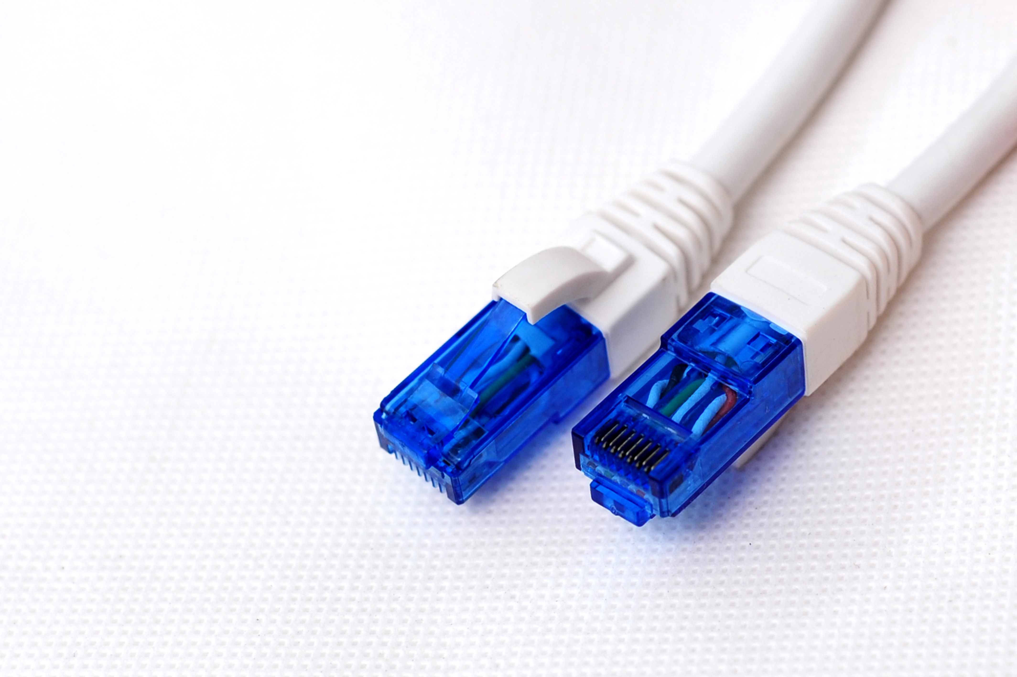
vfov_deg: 27.0
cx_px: 508
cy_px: 338
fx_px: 1412
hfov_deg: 39.6
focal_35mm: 50
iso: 250
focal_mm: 50
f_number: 4
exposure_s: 1/160
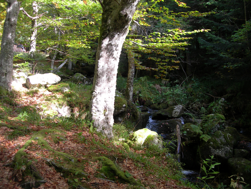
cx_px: 126
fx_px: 276
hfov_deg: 49.0
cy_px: 94
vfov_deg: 37.7
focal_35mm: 38
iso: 50
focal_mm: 7.8
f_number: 2.8
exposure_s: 1/37.1
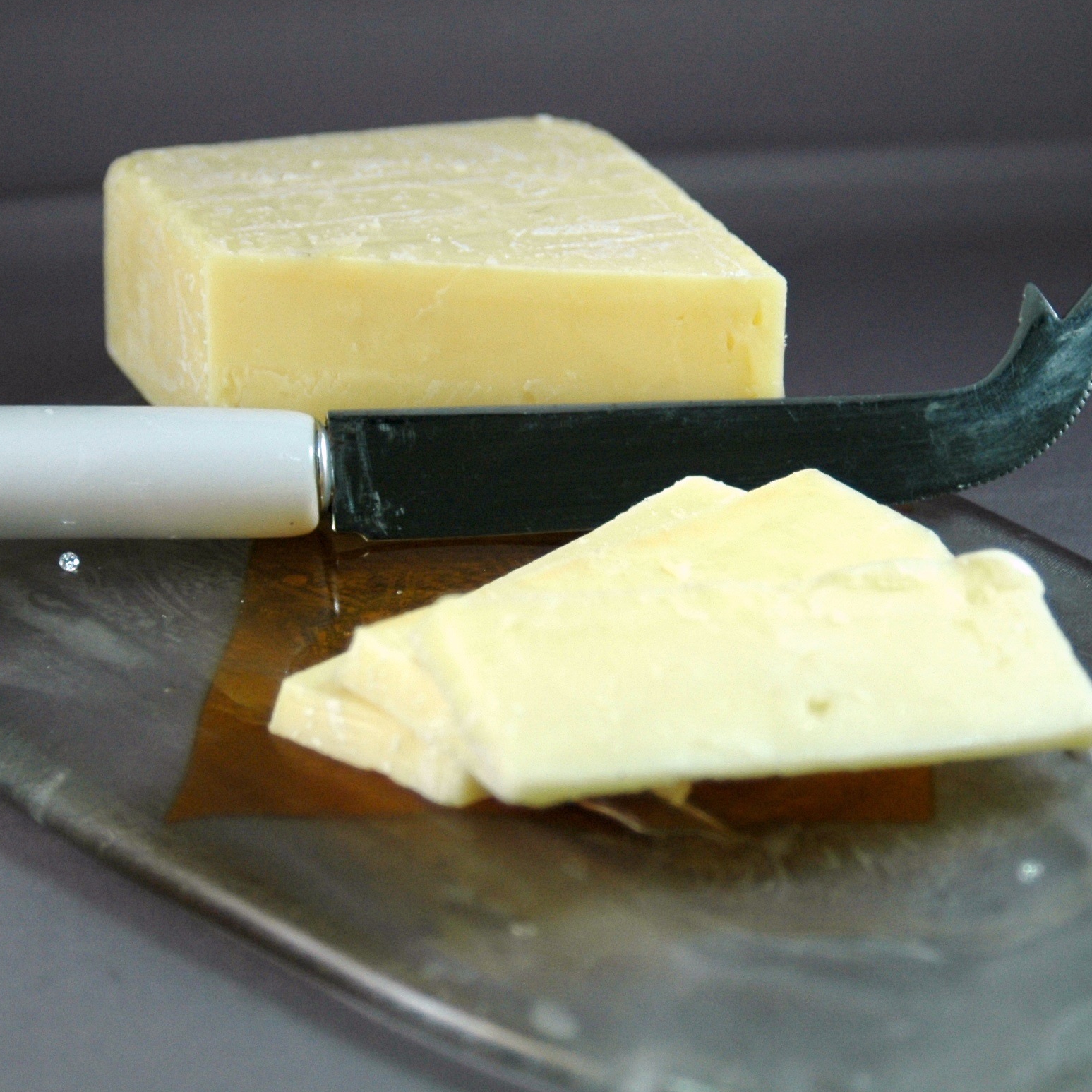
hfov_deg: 16.0
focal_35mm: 109
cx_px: 548
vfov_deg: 16.0
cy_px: 534
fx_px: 3890
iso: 400
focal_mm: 44
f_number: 4
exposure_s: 1/100
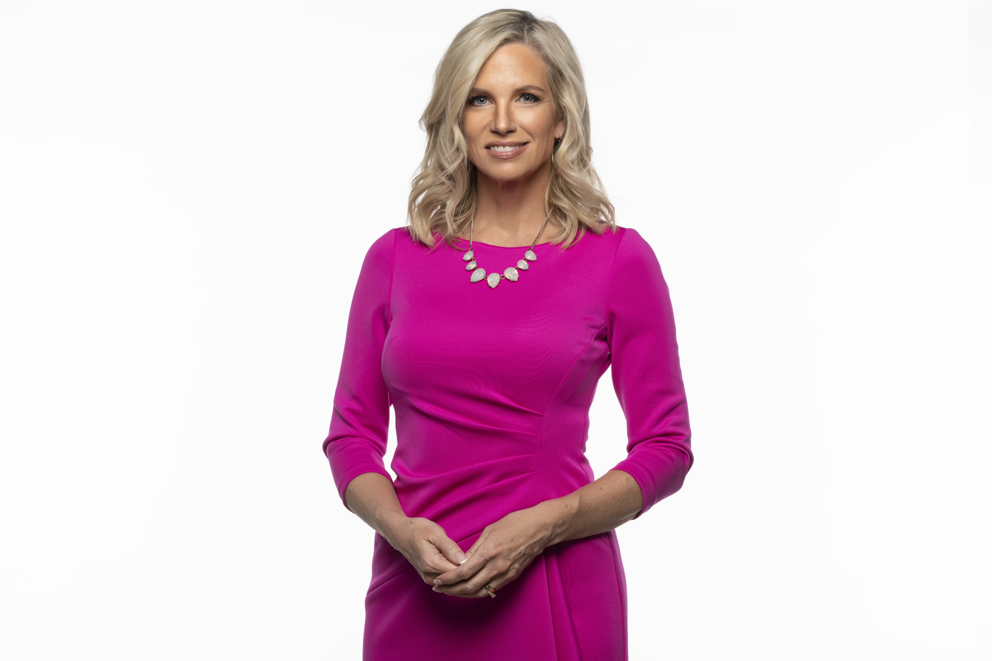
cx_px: 496
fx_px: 2755
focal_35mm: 100
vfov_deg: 13.7
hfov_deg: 20.4
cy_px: 330
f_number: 11
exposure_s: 1/160
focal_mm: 100
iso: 100
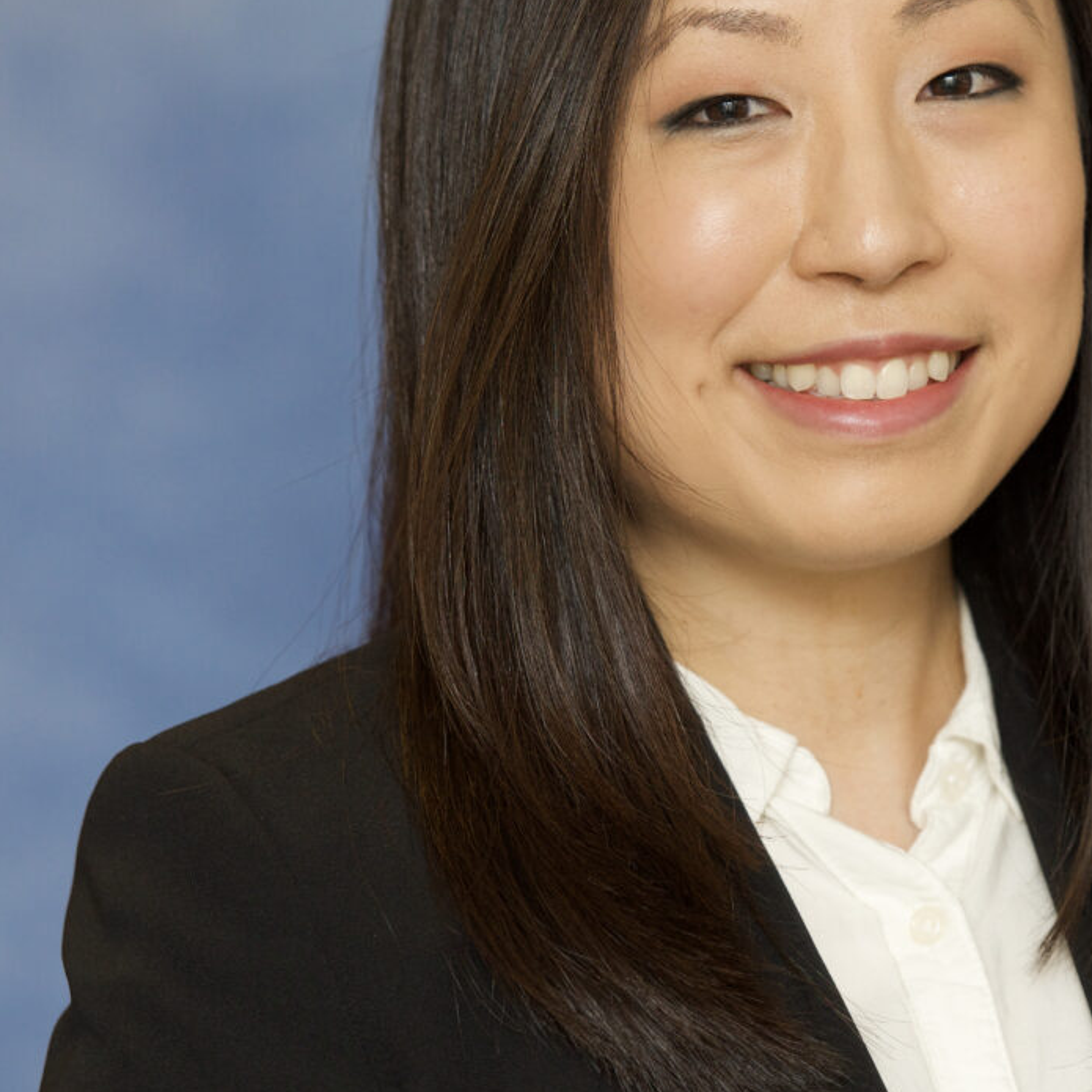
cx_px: 751
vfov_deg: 4.8
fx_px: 12956
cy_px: 738
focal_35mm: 363
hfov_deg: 4.8
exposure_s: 1/250
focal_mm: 165
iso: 800
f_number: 3.5
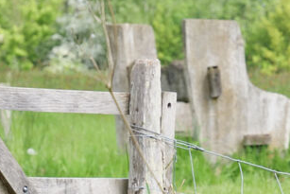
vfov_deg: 3.3
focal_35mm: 422
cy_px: 289
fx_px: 3401
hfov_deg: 4.9
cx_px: 330
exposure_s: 1/320
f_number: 5.6
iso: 200
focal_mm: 60
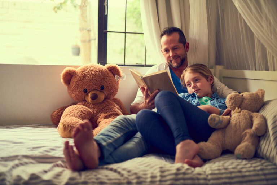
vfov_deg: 27.0
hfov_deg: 39.6
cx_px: 138
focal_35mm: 50
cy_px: 92
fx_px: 385
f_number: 1.6
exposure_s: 1/125
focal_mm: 50
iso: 320
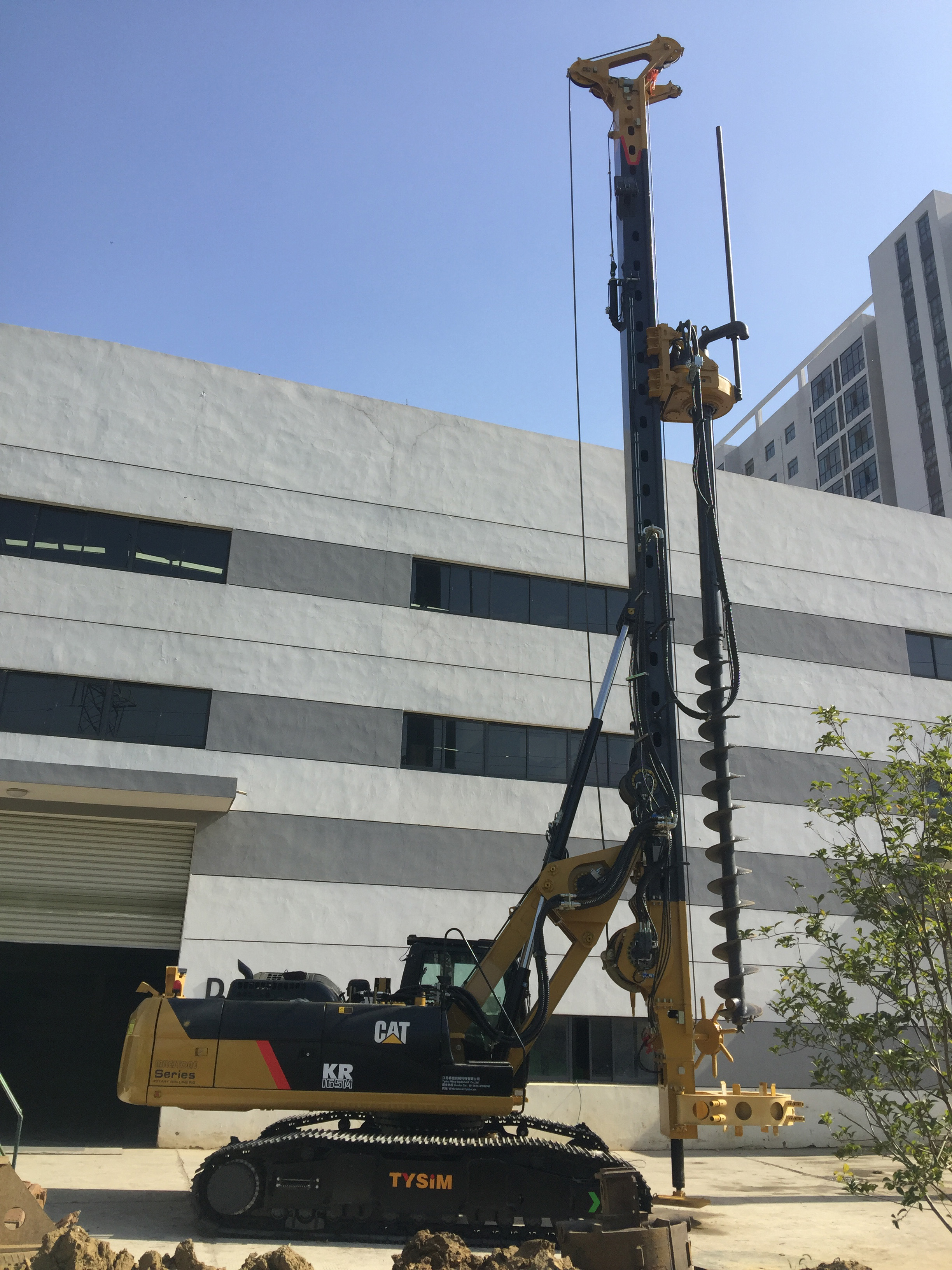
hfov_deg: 48.2
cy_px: 635
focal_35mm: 29
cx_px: 476
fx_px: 1063
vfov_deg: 61.7
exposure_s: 1/1721
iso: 32
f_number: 2.2
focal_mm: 4.15
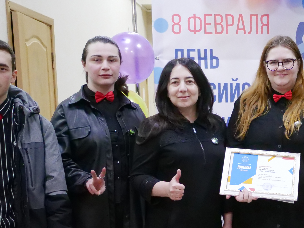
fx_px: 668
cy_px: 202
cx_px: 292
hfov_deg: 24.7
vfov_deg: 19.1
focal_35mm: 76
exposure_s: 1/250
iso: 4000
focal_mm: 15
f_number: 1.7
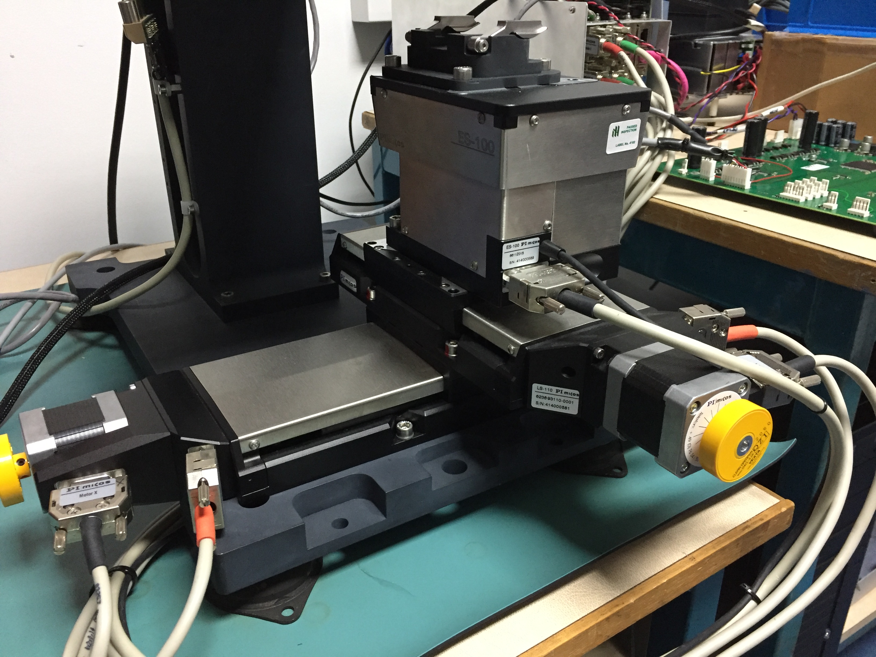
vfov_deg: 48.2
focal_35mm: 29
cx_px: 438
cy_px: 328
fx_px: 734
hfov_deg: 61.7
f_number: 2.2
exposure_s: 1/33
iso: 250
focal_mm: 4.15
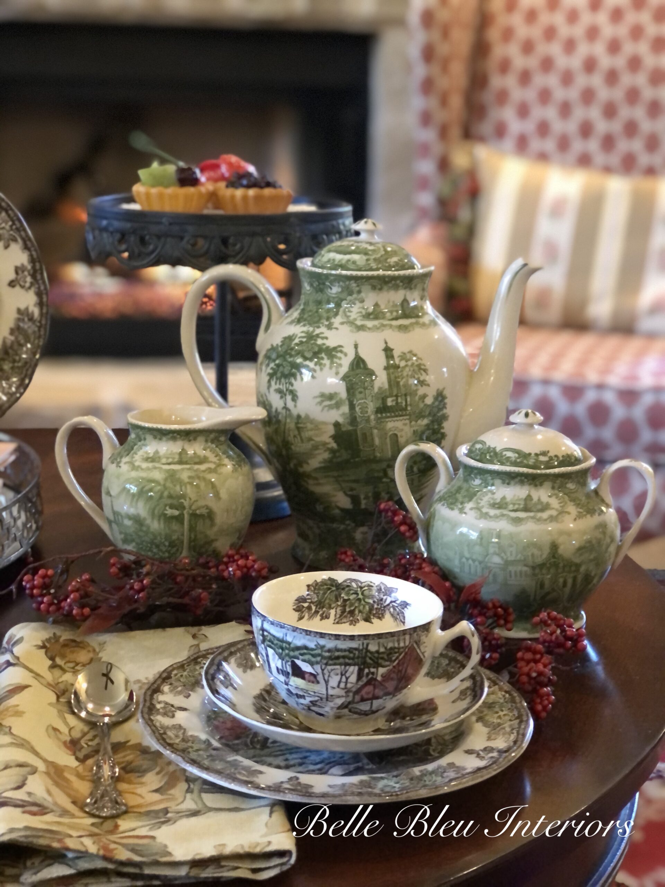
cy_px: 444
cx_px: 332
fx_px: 1460
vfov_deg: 33.8
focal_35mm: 57
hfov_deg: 25.7
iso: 800
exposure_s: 1/30
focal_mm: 6.6
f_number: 2.8
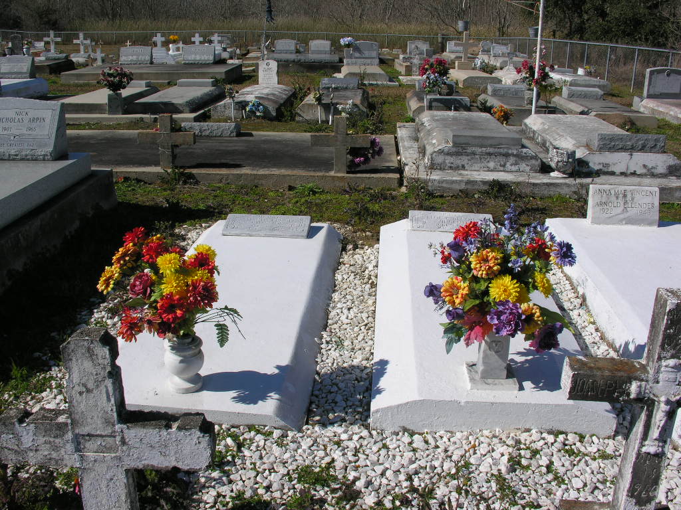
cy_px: 255
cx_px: 340
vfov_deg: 40.7
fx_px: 689
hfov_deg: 52.6
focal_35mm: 35
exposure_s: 1/291
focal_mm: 8.9
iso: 50
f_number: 8
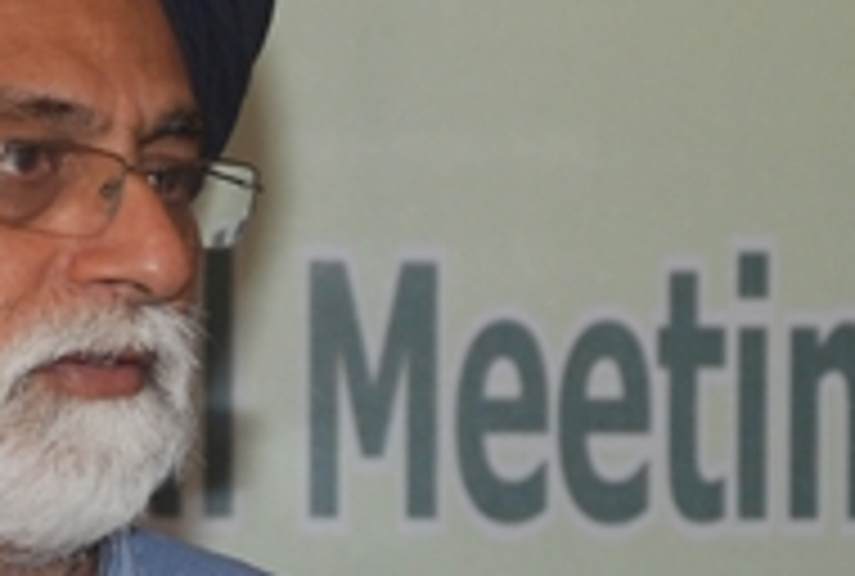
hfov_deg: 4.1
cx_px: 720
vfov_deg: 2.7
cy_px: 695
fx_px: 12008
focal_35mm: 504
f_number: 6.3
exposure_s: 1/125
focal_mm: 80
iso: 400
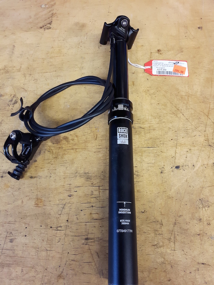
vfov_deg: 58.4
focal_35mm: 31
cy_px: 142
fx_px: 256
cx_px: 107
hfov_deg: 45.4
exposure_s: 1/20
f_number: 1.9
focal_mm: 3.7
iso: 160
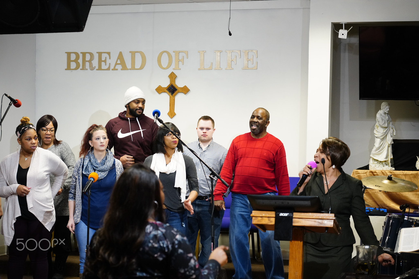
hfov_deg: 25.4
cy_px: 140
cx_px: 210
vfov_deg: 17.1
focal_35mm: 80
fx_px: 931
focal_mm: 80
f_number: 4
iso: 4000
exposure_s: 1/160
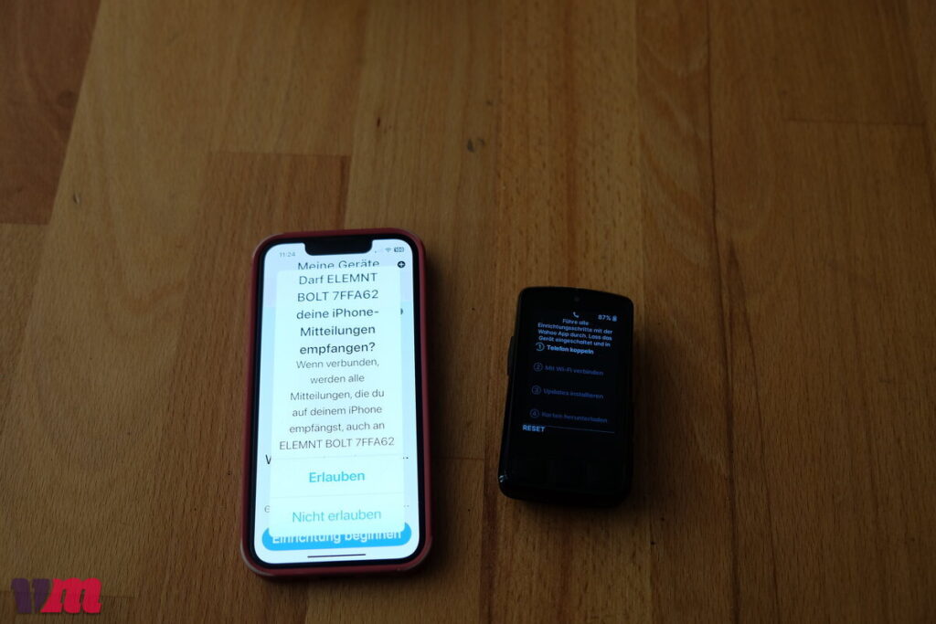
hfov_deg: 48.5
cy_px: 312
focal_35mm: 40
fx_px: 1040
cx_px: 468
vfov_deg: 33.4
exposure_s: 1/60
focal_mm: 26.5
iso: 400
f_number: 3.2
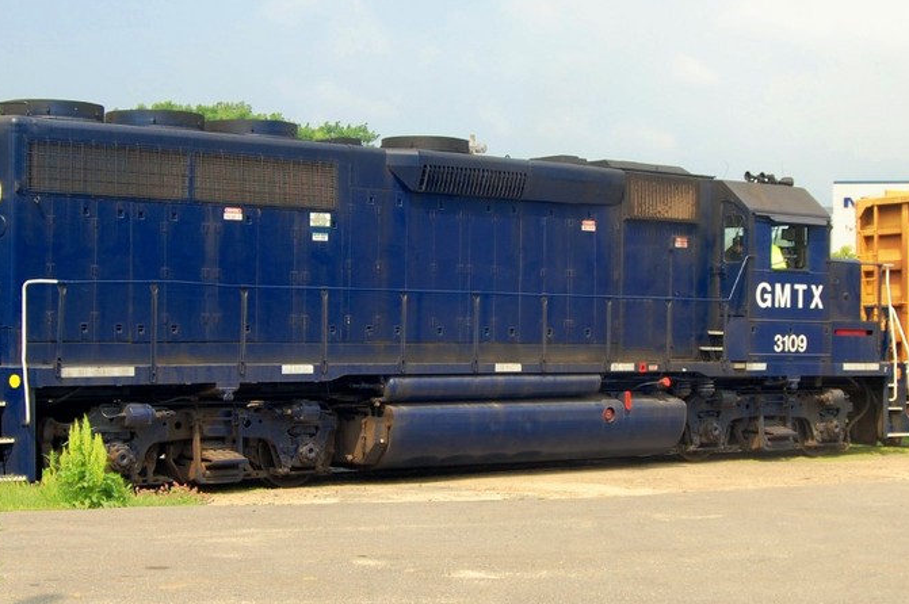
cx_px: 394
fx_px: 1438
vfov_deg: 23.7
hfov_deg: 35.0
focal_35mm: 57
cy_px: 315
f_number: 7.1
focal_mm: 30
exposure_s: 1/200
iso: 200
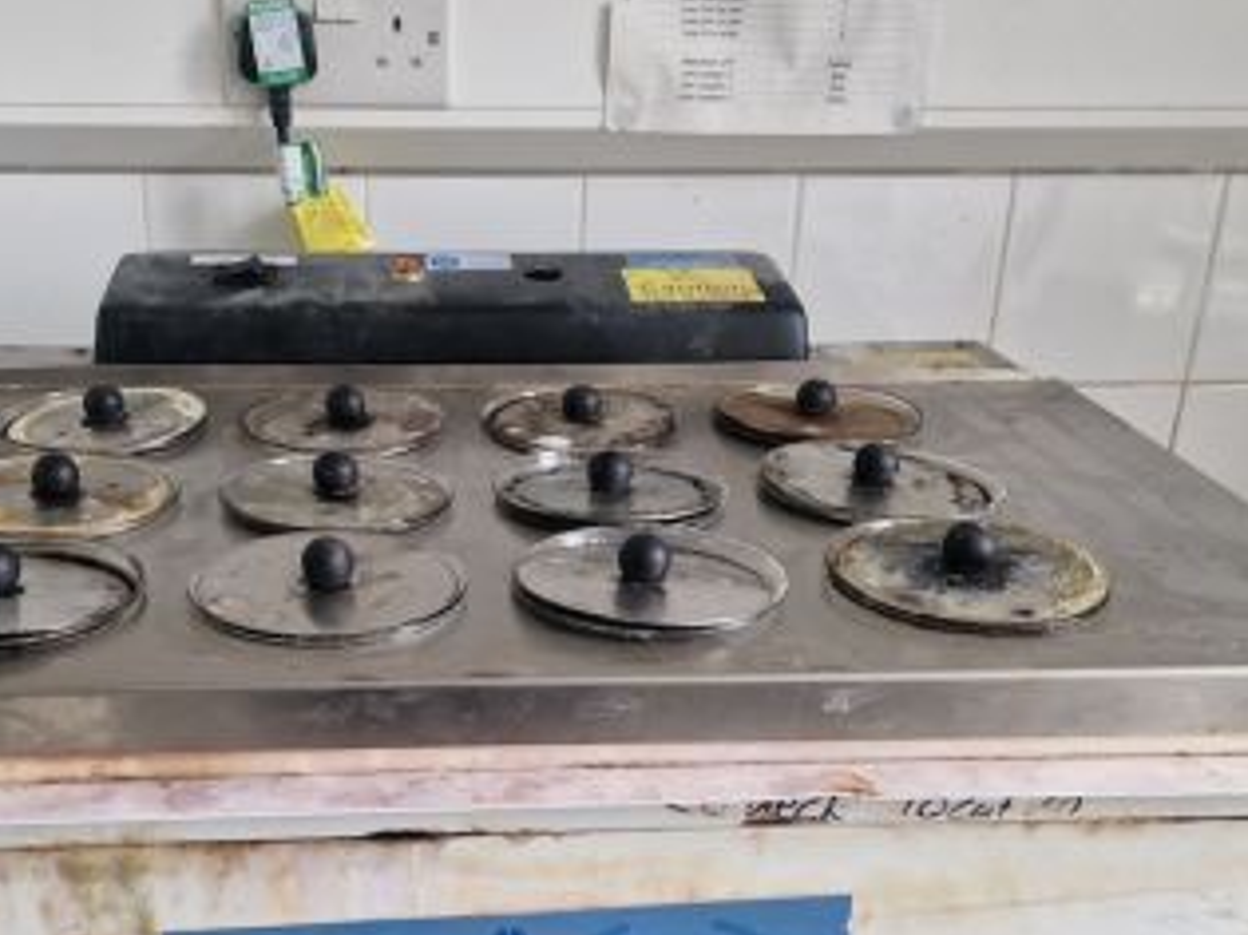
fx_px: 1478
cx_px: 475
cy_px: 612
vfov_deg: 34.8
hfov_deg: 45.4
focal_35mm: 41
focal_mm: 6.4
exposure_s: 1/120
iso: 50
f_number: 1.8
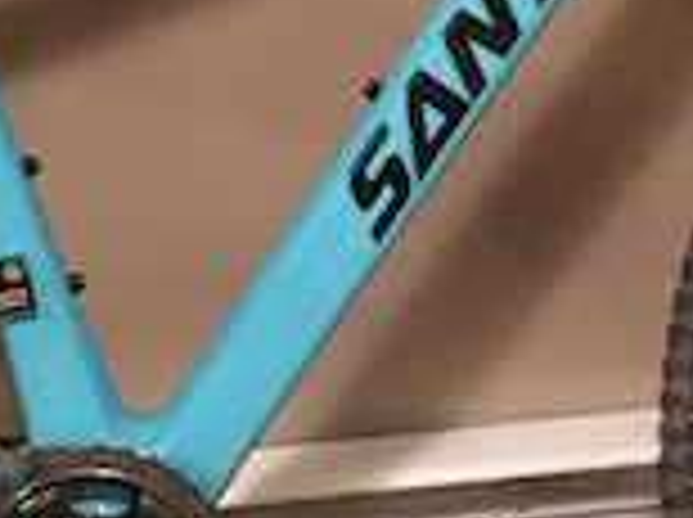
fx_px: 3018
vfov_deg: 9.8
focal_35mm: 151
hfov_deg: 13.1
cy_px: 234
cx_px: 338
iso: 500
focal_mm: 4.15
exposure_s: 1/15
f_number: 2.2
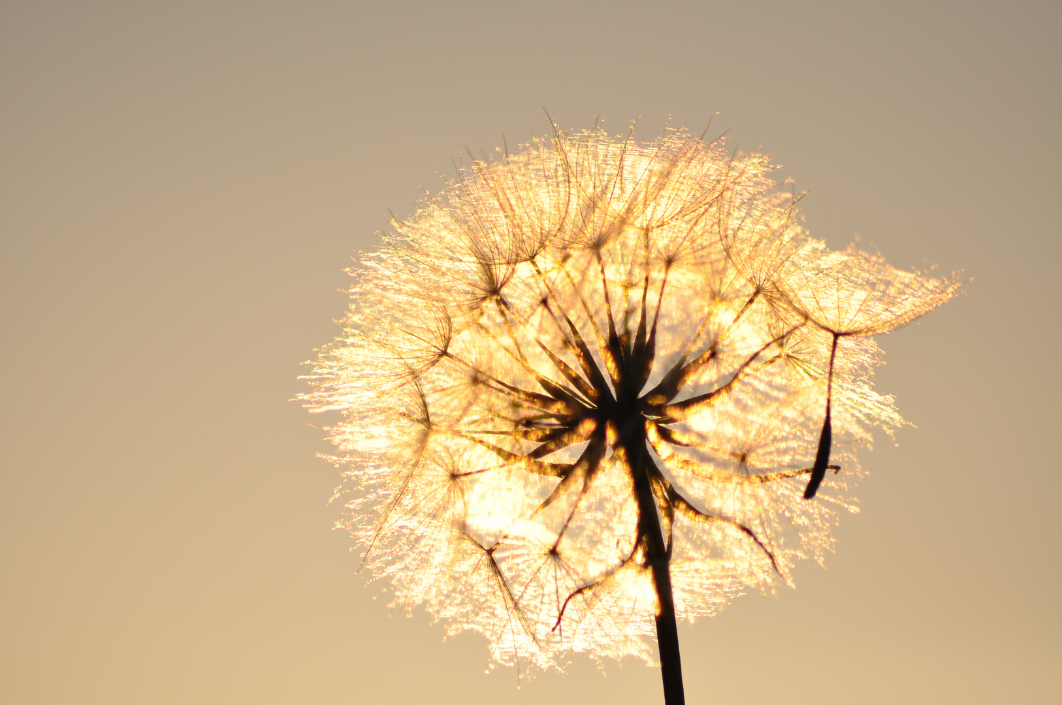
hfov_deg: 4.6
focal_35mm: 450
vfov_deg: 3.0
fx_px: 13259
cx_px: 531
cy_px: 352
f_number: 6.3
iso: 200
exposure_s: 1/2500
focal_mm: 300
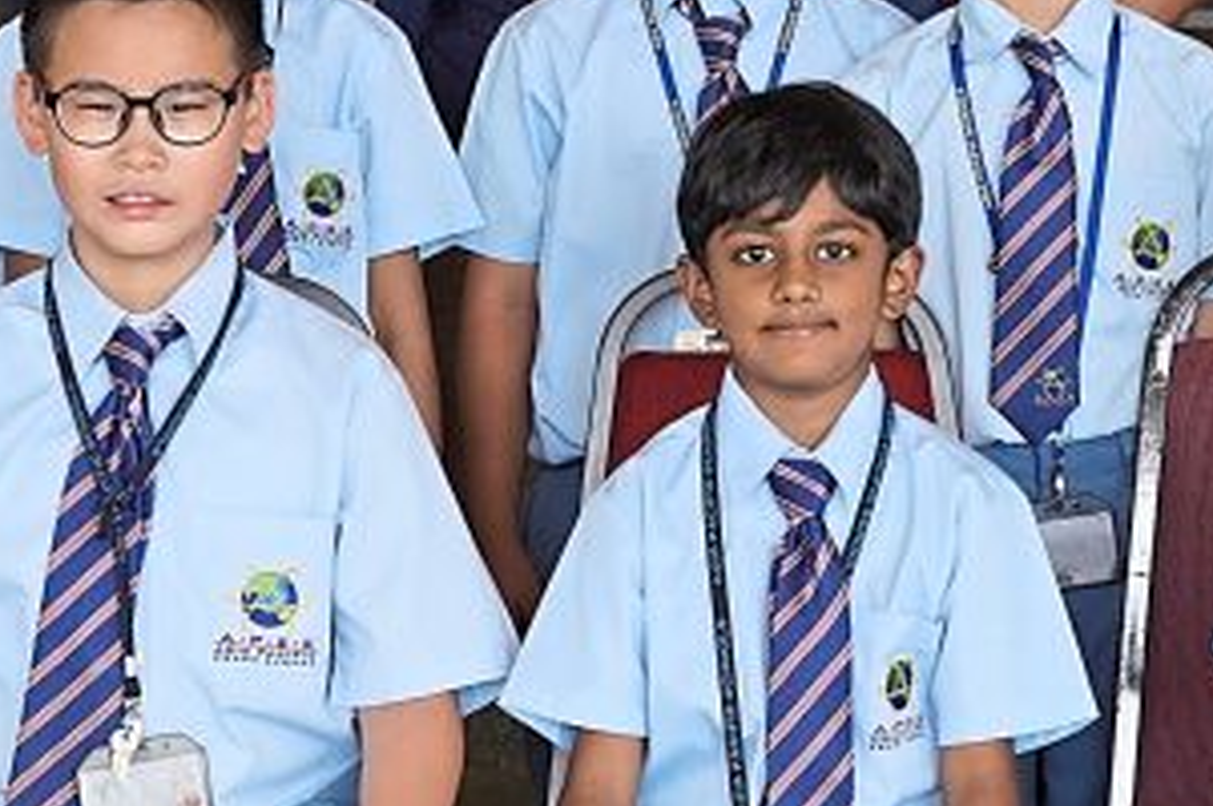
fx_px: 4577
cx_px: 774
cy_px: -69
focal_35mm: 136
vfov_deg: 10.0
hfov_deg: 15.1
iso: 250
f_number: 4
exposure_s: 1/160
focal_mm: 33
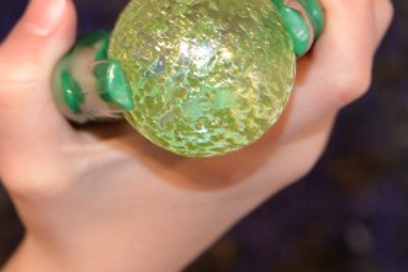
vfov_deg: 5.4
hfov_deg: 8.0
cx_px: 216
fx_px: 2903
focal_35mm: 256
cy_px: 79
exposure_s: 1/80
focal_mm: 112
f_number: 8
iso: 5000
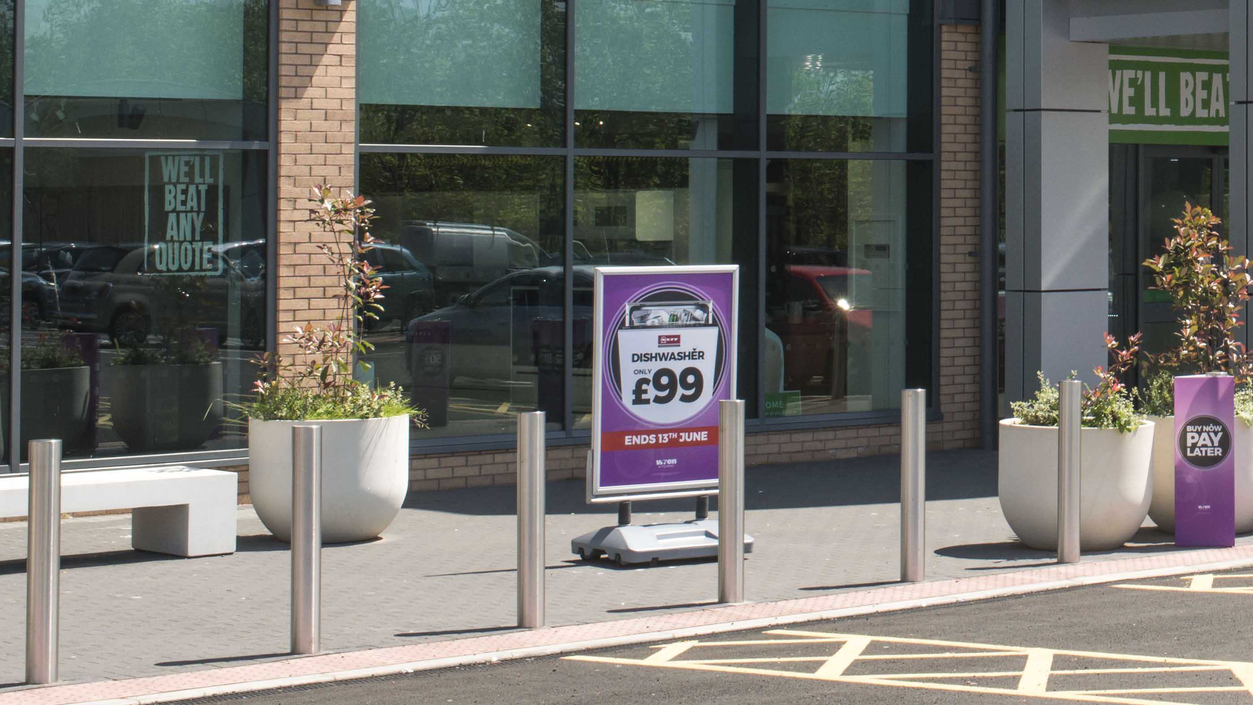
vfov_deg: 11.4
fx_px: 3489
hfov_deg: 19.6
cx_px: 1321
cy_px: -76
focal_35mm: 105
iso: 200
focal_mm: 38
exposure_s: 1/200
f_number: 18
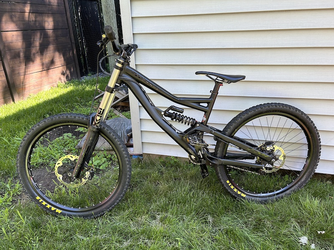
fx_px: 251
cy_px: 125
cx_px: 167
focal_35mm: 26
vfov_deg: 53.1
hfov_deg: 67.3
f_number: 1.5
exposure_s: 1/121
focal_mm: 5.7
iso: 40
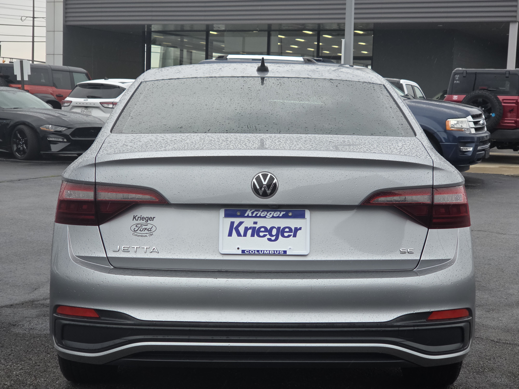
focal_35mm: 69
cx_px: 260
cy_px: 194
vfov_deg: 21.3
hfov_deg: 28.2
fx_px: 1035
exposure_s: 1/236
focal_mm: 7
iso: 25
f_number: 2.4
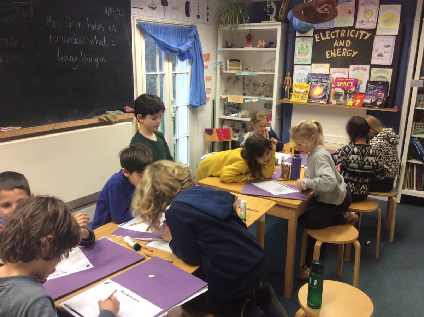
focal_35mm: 32
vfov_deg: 44.0
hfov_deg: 56.9
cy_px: 158
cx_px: 212
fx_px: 391
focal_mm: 3.3
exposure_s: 1/25
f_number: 2.4
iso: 50
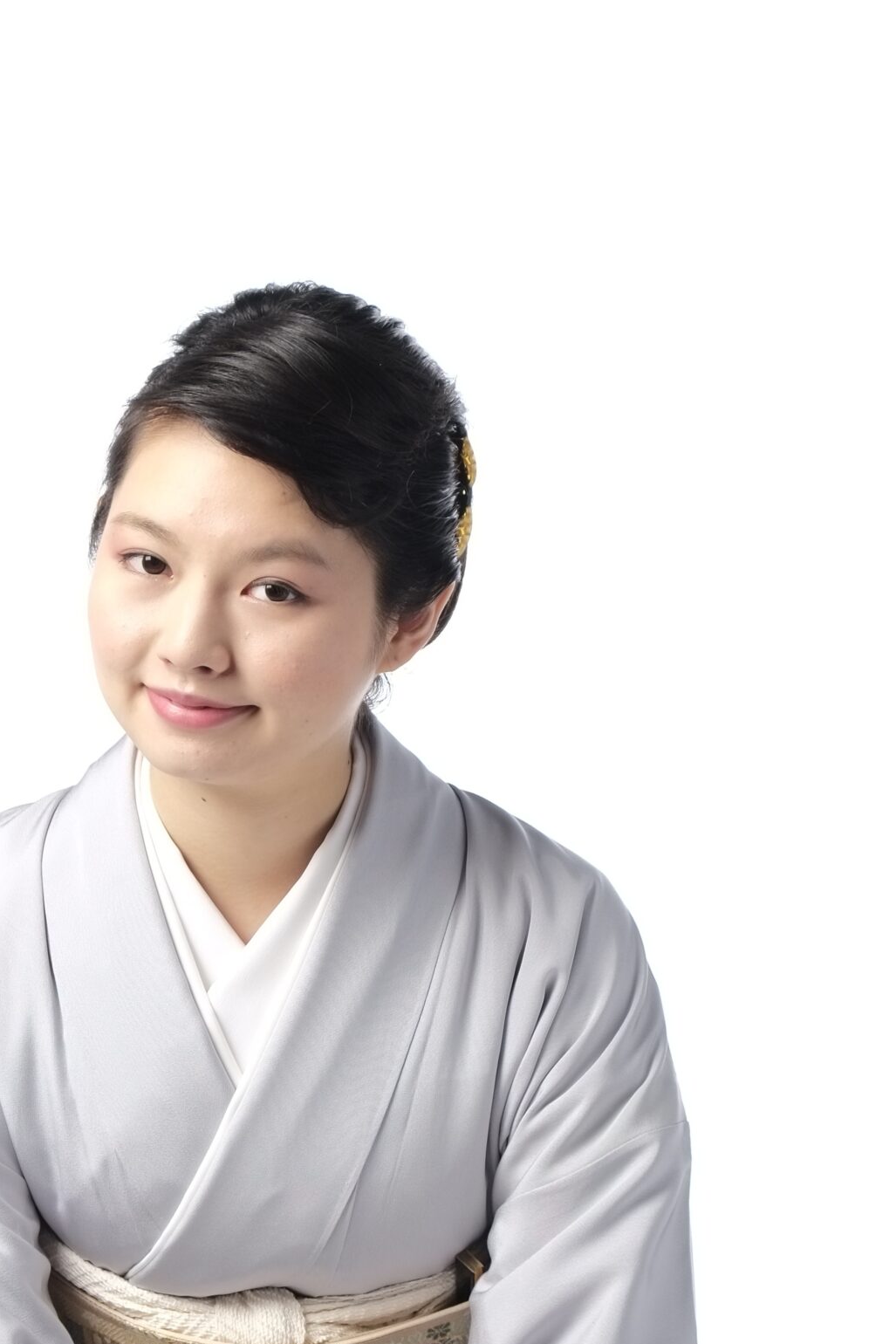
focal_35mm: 138
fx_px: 5150
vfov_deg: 14.8
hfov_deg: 9.9
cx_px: 241
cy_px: 1036
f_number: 8
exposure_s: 1/125
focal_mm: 55
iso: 200
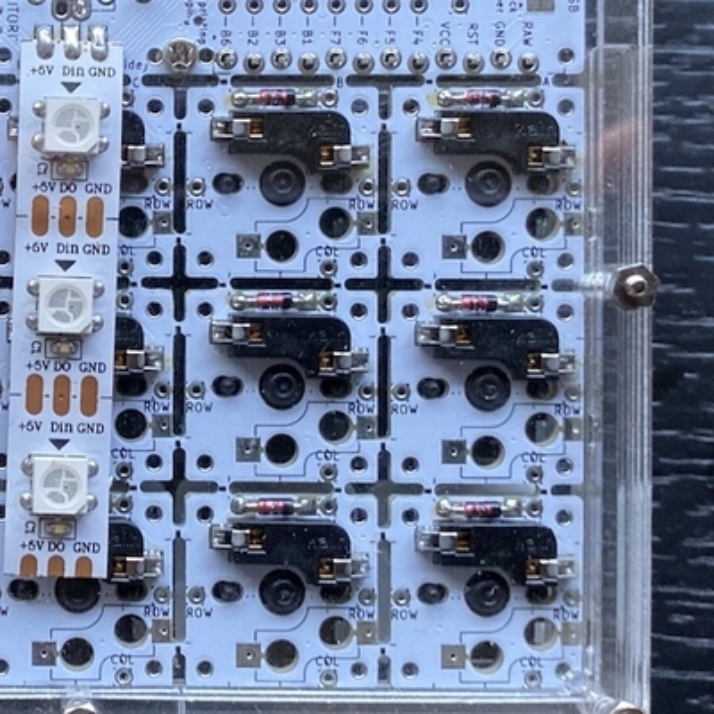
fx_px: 1610
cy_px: 239
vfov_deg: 24.9
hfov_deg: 24.0
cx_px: 23
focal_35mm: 69
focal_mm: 4.25
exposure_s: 1/60
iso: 320
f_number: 1.8
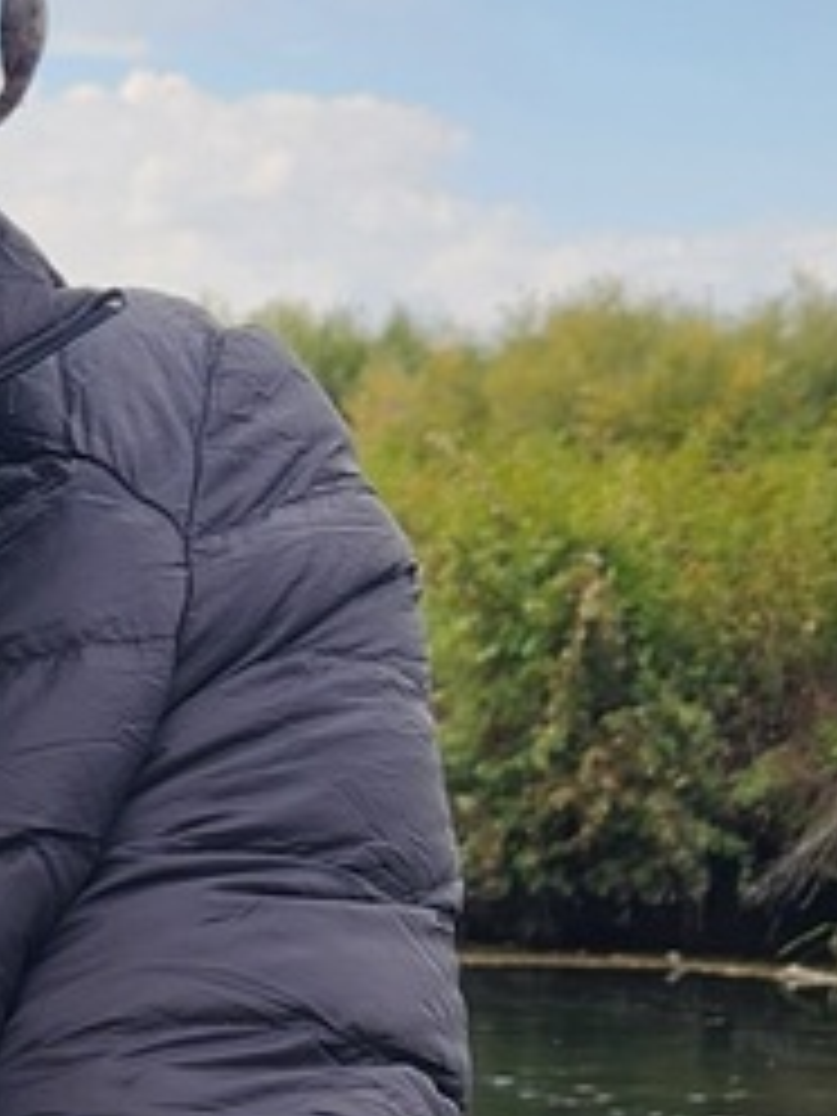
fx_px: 3192
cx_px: -603
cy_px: 1136
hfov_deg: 13.6
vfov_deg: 19.2
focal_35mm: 99
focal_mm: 5.4
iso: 20
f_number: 1.8
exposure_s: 1/667
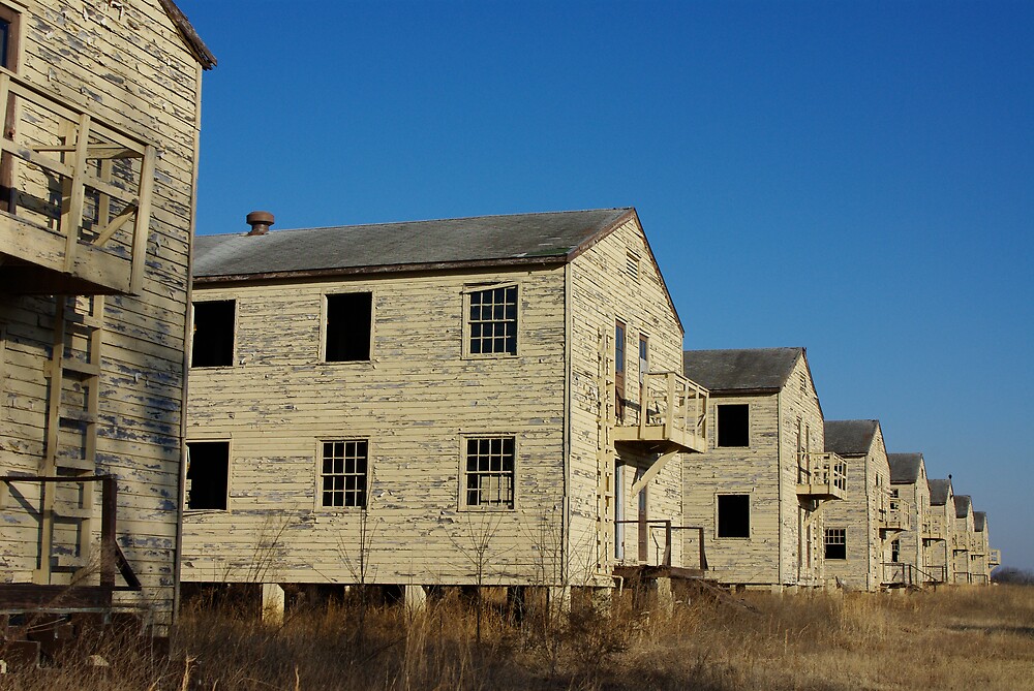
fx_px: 1668
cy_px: 346
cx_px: 517
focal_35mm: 58
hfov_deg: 34.5
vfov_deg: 23.4
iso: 200
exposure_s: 1/500
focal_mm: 39
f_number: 9.5
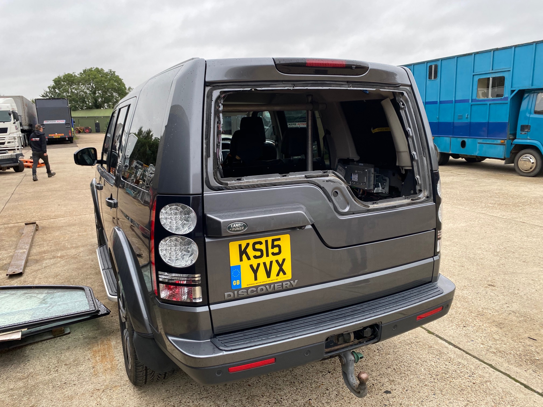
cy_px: 204
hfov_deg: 67.3
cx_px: 272
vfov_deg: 53.1
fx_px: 408
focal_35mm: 26
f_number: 1.8
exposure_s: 1/122
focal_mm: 4.25
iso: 100
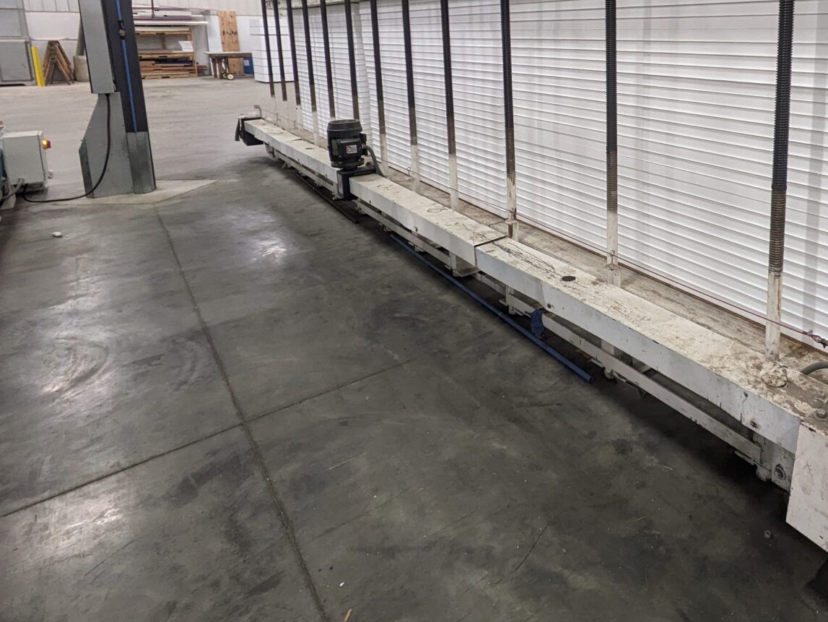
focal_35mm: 25
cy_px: 131
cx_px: 642
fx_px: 598
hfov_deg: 64.3
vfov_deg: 51.7
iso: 124
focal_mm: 1.83
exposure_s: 1/40
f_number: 2.2
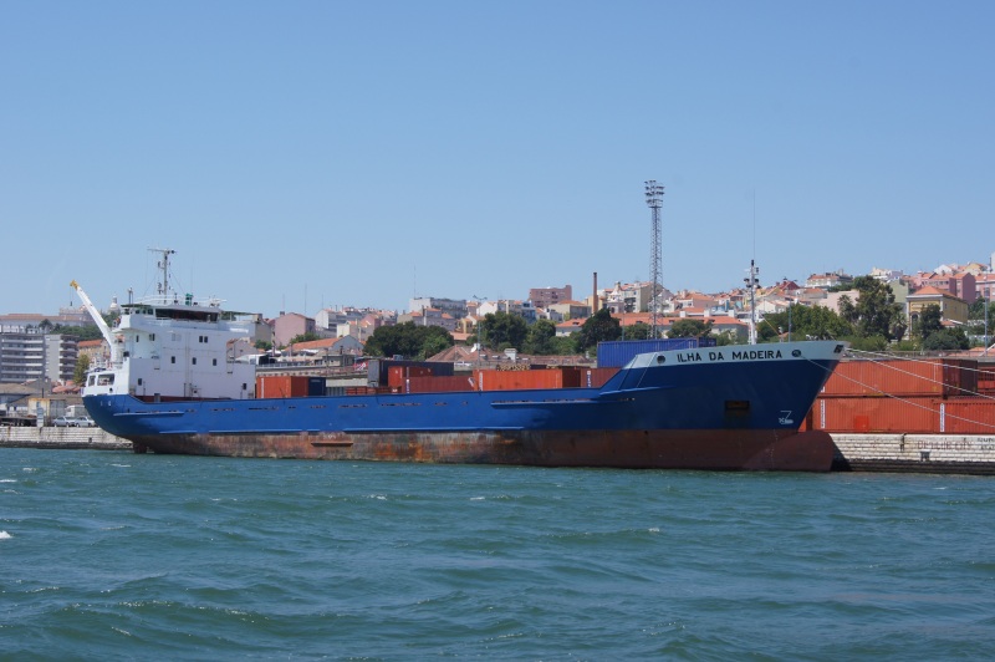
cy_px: 331
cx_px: 498
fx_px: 1657
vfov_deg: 22.6
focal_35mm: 60
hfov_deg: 33.4
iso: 100
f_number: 11
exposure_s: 1/125
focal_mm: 40
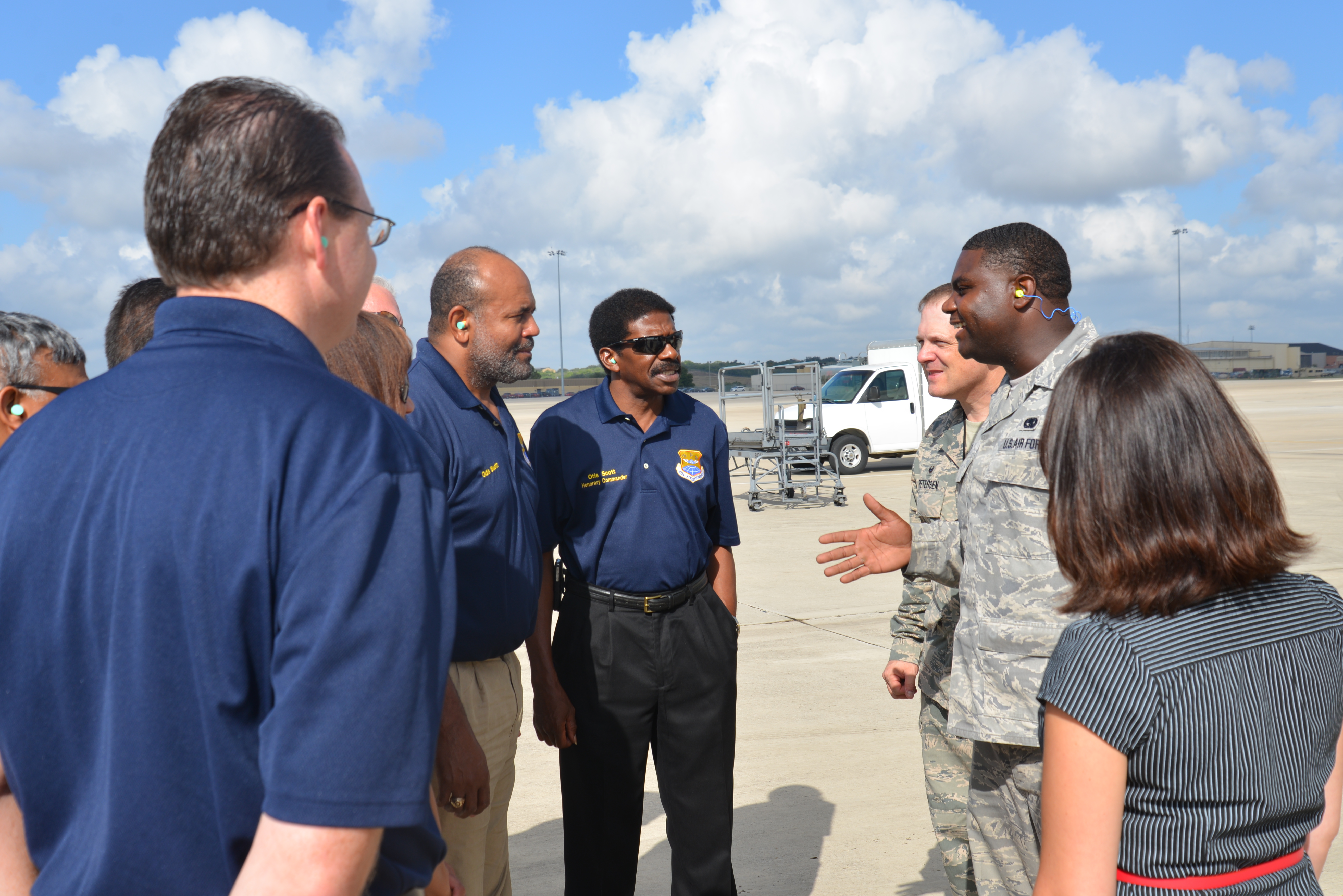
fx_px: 1493
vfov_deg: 33.4
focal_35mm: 40
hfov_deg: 48.4
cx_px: 708
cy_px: 446
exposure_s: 1/320
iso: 100
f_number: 9
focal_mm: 35
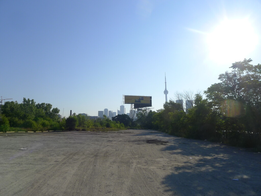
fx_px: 181
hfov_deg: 71.6
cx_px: 130
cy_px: 98
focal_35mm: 24
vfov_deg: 56.8
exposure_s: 1/1000
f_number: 4.5
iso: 80
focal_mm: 5.1
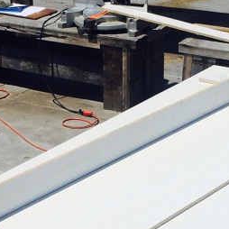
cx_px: 50
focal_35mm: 101
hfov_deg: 17.1
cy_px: 214
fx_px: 756
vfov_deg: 16.9
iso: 40
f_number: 2.2
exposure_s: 1/10309
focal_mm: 4.15
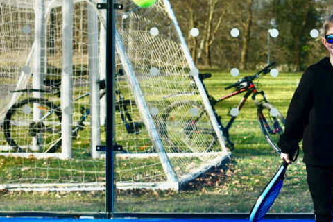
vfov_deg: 8.6
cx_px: 470
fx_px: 1480
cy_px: 135
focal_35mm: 160
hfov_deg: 12.3
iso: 200
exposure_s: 1/2000
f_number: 5
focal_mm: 50
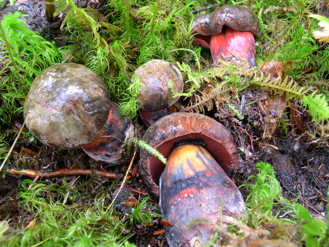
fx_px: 361
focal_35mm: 38
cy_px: 124
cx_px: 164
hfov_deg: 49.0
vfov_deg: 37.7
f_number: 2.8
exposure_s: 1/4.4
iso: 317
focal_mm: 8
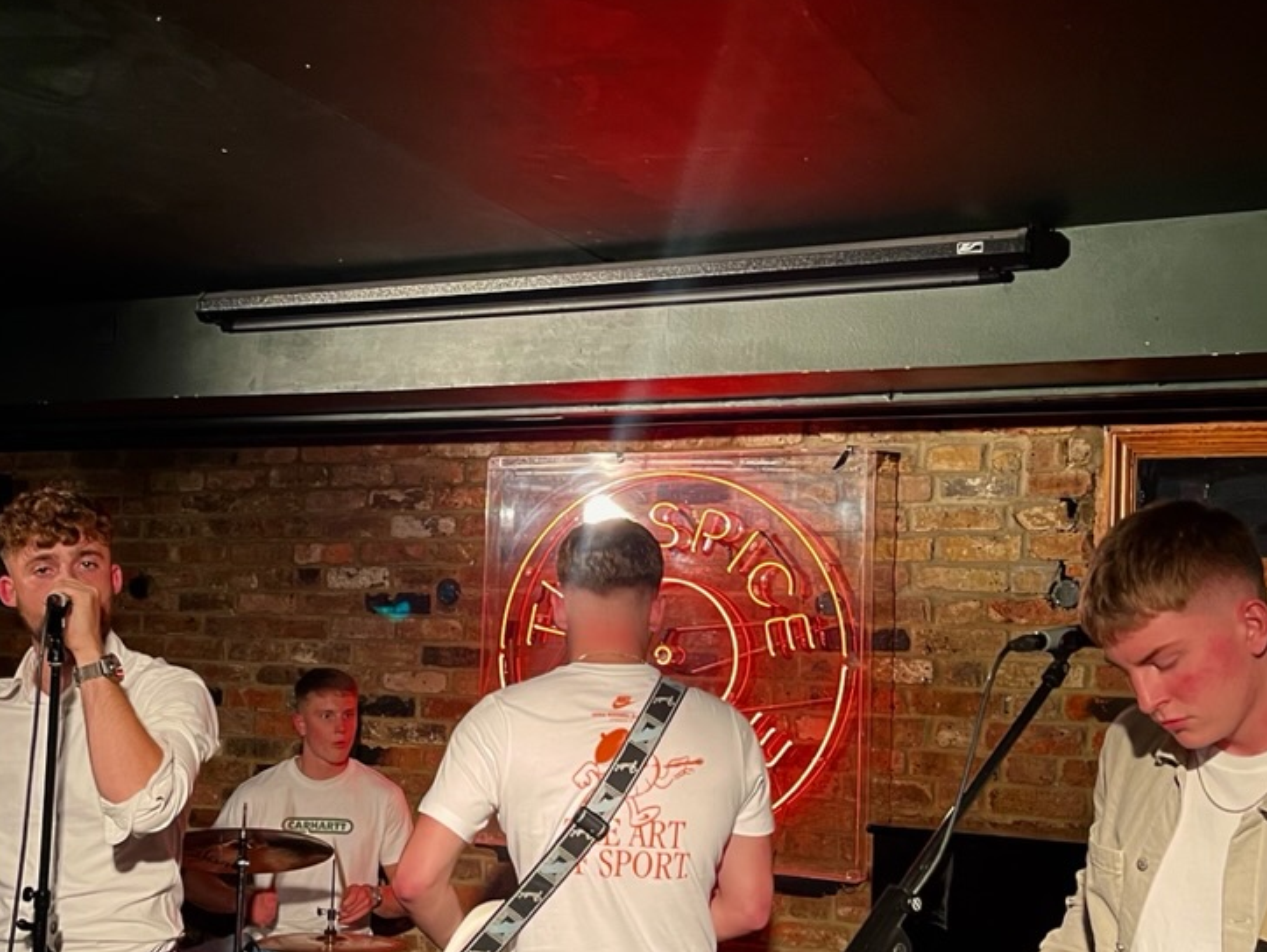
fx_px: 1685
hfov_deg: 41.0
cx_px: 503
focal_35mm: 46
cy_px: 565
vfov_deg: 31.5
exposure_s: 1/50
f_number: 1.6
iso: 200
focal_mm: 5.1
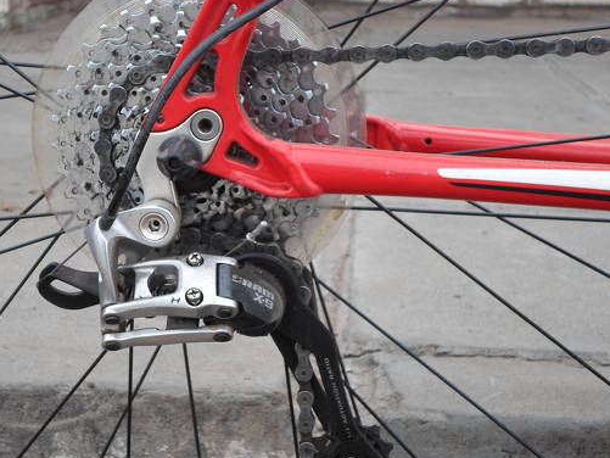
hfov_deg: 28.1
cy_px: 219
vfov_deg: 21.3
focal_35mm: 69
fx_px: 1216
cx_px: 272
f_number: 3.6
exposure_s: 1/180
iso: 80
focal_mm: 9.7
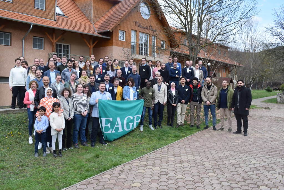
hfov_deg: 57.2
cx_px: 142
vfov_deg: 40.0
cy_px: 95
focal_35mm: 33
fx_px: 260
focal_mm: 22
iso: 250
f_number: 8
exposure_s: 1/250
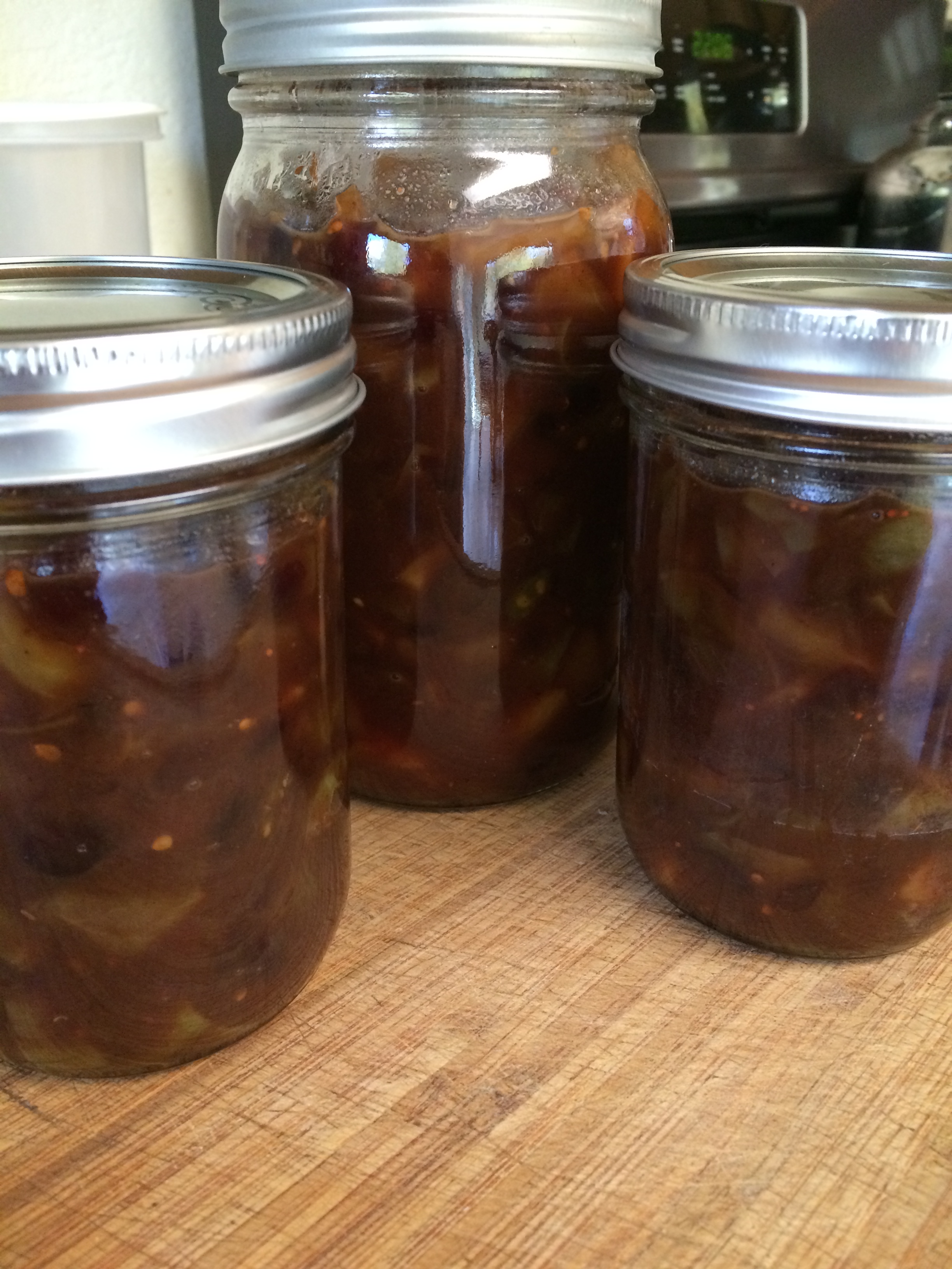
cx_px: 476
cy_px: 634
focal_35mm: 29
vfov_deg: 61.7
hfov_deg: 48.2
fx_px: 1063
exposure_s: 1/30
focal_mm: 4.15
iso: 250
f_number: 2.2
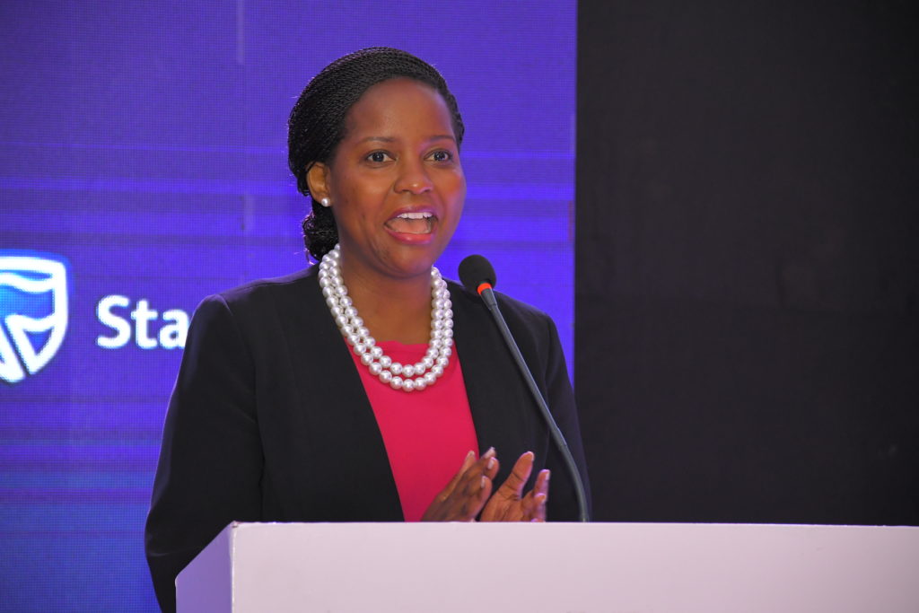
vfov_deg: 6.5
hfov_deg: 9.8
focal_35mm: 210
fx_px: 5361
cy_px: 306
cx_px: 460
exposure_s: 1/200
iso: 2000
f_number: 5.6
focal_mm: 140
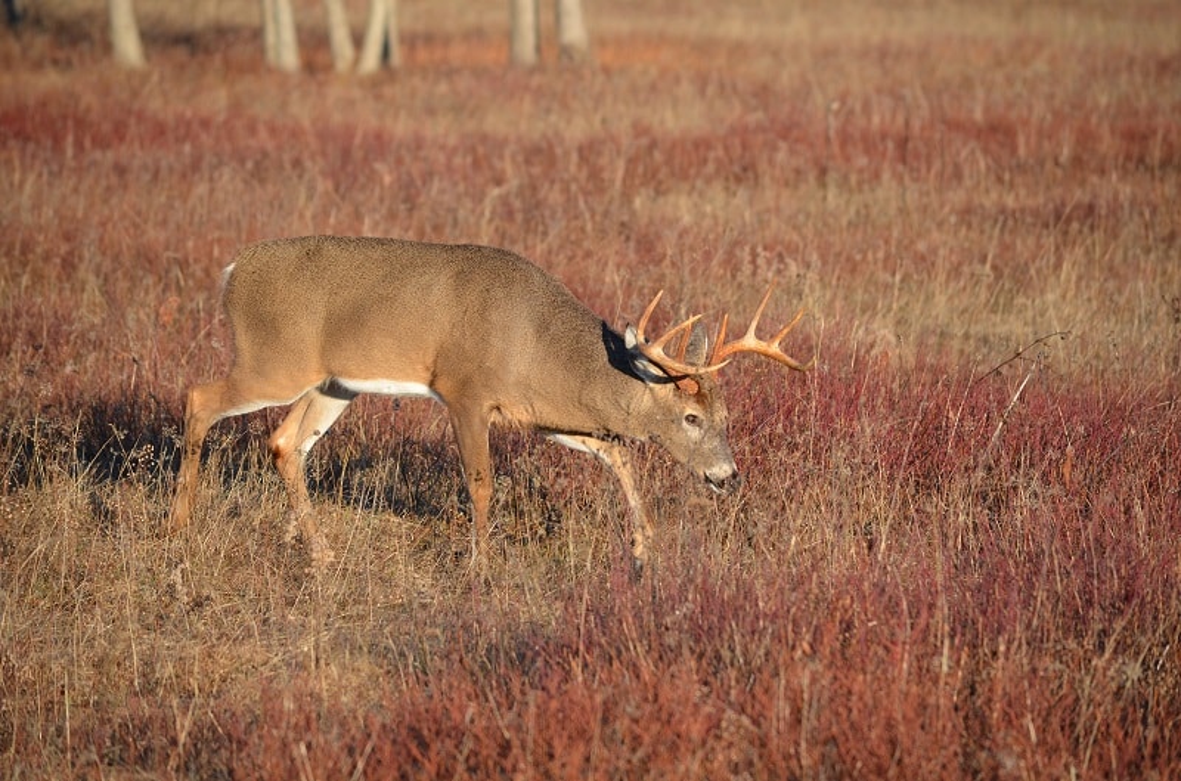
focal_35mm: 232
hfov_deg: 8.9
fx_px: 7608
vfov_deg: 5.9
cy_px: 390
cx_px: 590
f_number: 5
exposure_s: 1/1600
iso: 400
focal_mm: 155
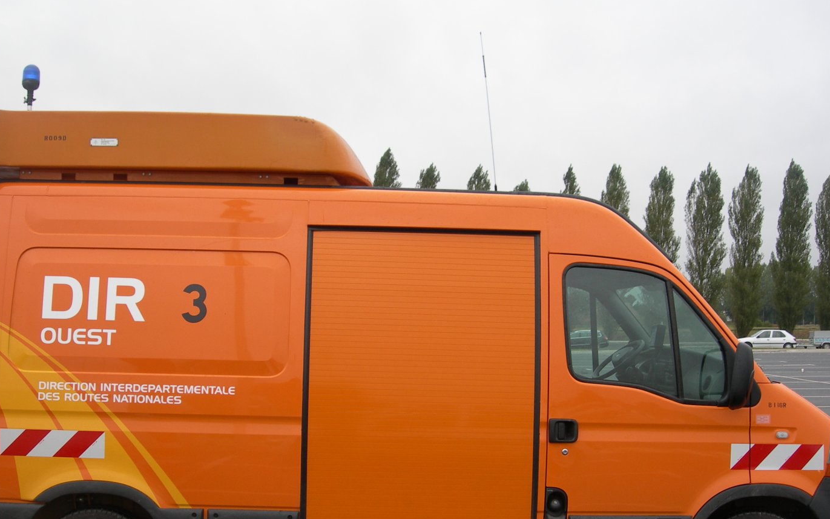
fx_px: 1063
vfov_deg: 27.3
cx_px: 398
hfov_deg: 42.6
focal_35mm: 47
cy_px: 331
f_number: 2.8
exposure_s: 1/67.8
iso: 50
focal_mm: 7.8
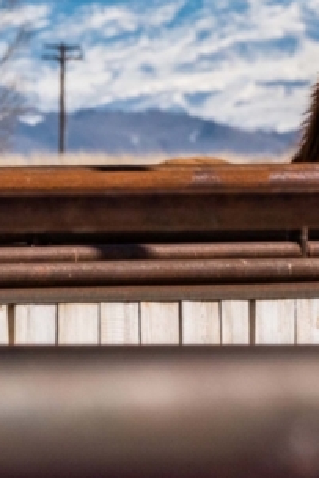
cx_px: 567
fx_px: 13422
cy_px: -93
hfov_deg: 1.4
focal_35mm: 1011
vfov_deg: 2.0
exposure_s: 1/2000
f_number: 8
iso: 400
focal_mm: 200
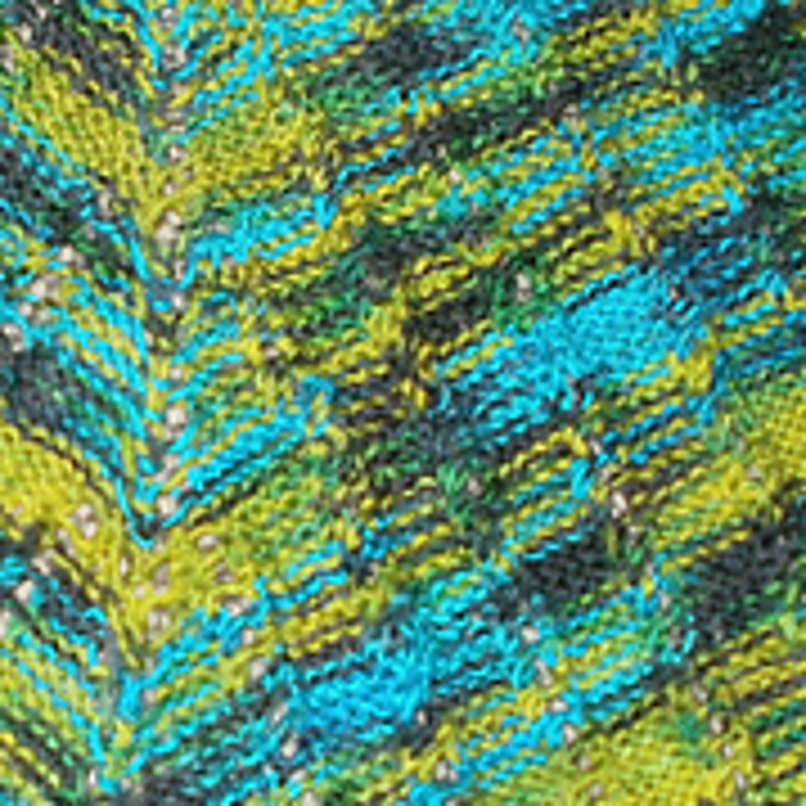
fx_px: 2345
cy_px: 511
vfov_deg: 19.5
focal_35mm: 89
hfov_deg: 19.0
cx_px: 0
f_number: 3.5
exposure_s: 1/30
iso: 125
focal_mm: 6.3
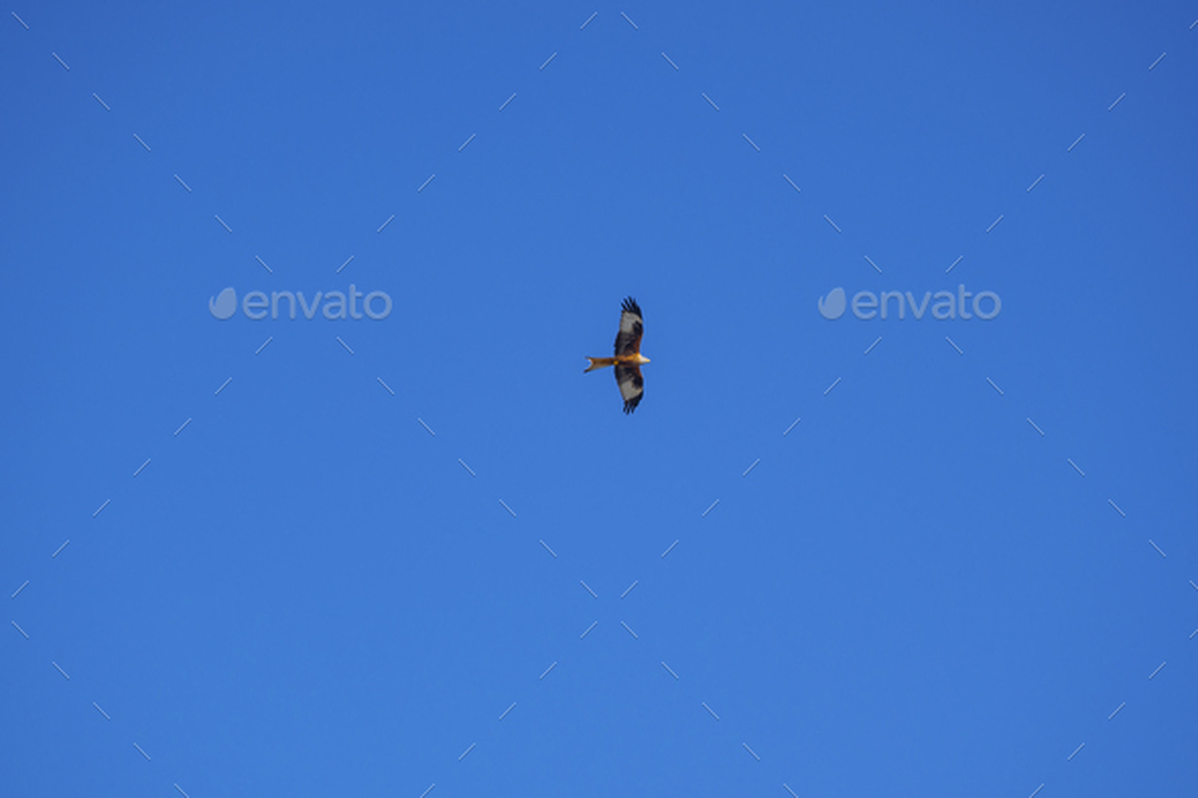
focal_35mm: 210
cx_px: 599
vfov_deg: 6.5
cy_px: 399
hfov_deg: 9.8
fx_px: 6986
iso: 100
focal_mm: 140
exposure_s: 1/320
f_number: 4
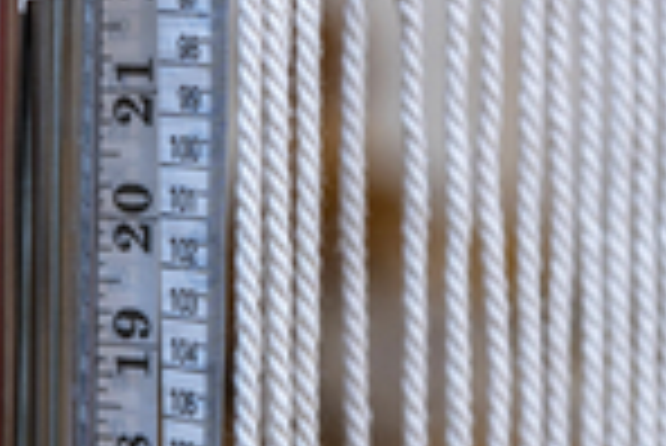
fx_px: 5518
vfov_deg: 4.6
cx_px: 896
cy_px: -304
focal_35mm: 298
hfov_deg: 6.8
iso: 250
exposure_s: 1/160
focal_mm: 75
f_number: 2.8
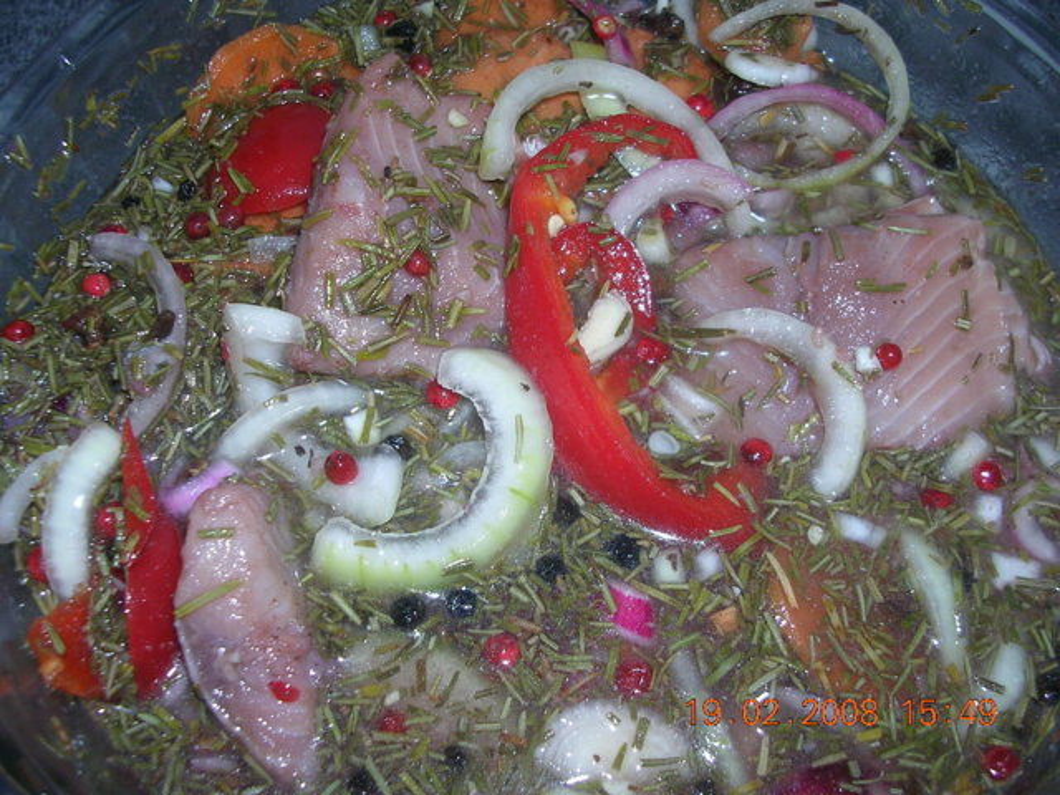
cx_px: 530
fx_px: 1164
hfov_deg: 49.0
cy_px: 398
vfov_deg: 37.7
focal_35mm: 38
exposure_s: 1/60.1
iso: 50
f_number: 2.8
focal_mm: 5.8
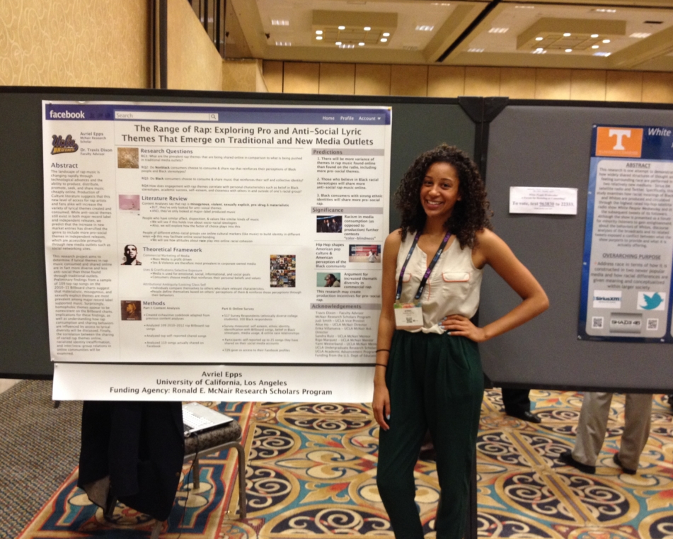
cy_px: 267
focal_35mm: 37
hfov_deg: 49.1
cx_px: 319
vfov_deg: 40.1
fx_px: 737
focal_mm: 4.28
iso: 200
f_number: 2.4
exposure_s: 1/20
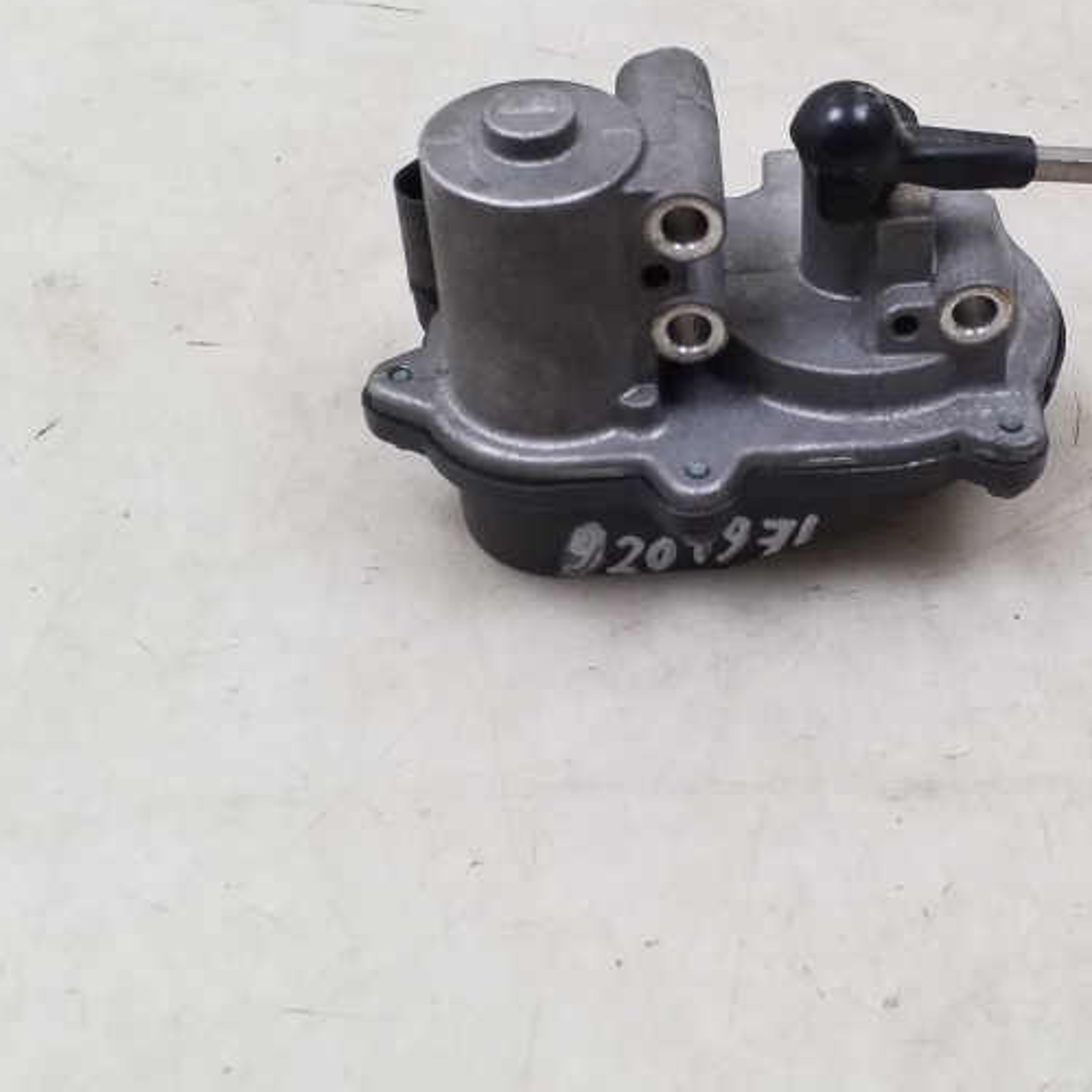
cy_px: 409
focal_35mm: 49
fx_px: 1749
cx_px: 764
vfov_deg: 34.5
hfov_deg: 34.2
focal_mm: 3.6
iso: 100
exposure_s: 1/50
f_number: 1.9
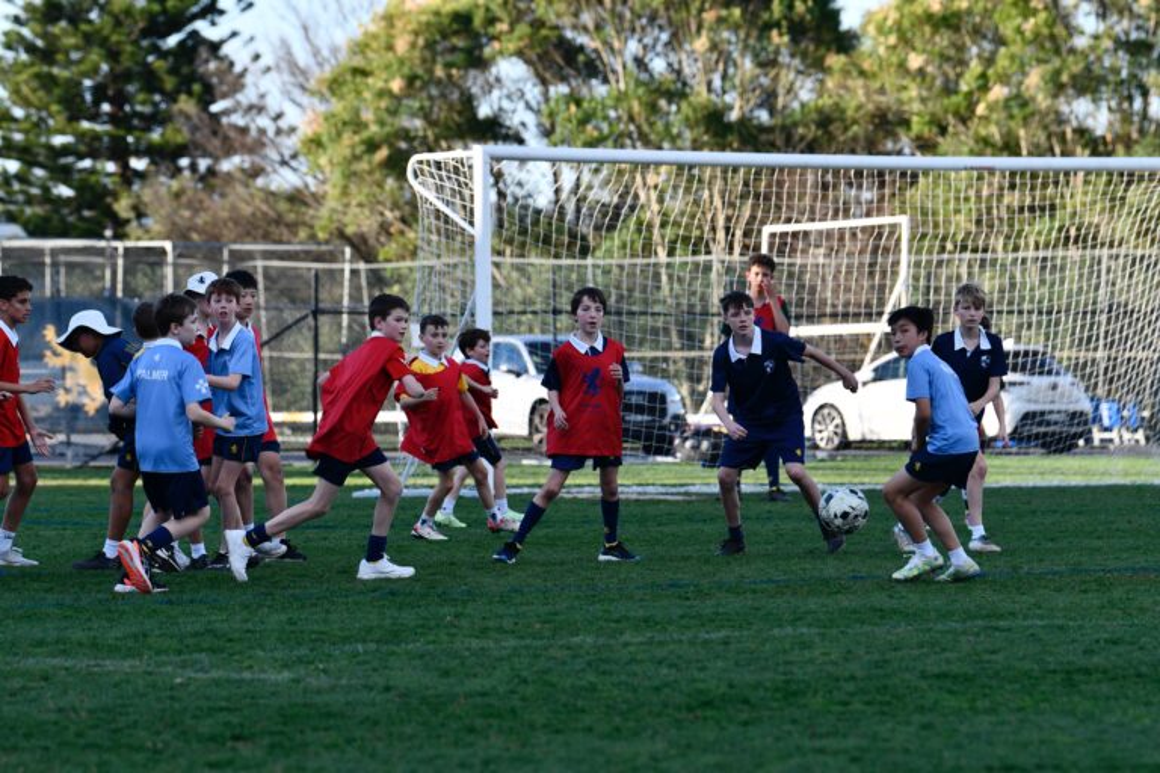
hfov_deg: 9.1
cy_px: 386
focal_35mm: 225
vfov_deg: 6.1
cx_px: 580
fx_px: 7249
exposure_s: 1/2000
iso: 450
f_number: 4
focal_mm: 150
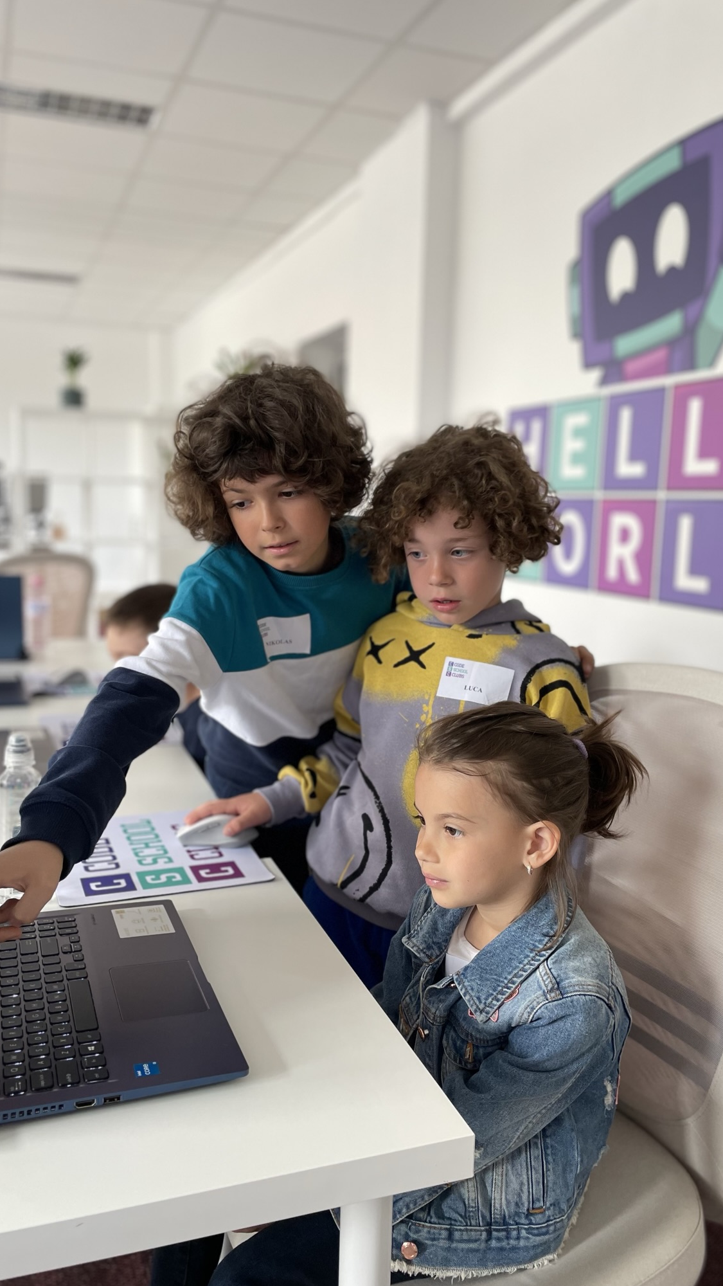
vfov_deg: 66.1
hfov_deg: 40.2
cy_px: 652
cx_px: 364
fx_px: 988
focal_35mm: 29
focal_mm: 4.2
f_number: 1.6
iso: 80
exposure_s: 1/90
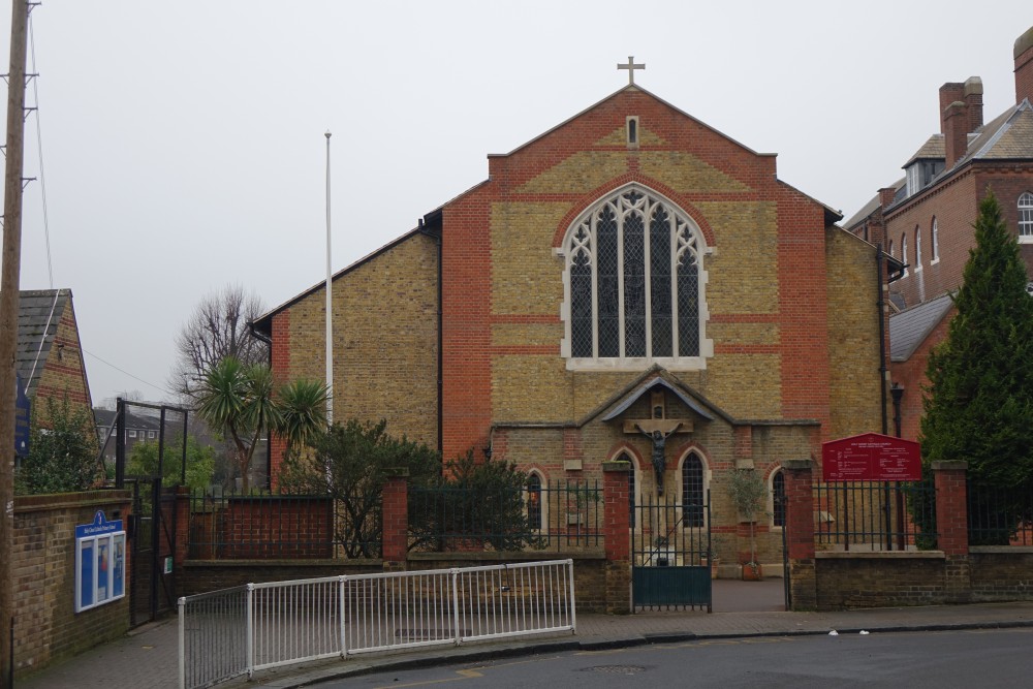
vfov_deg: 27.0
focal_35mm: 50
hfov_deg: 39.6
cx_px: 516
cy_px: 344
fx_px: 1435
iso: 125
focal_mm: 18.21
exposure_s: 1/125
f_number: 2.8
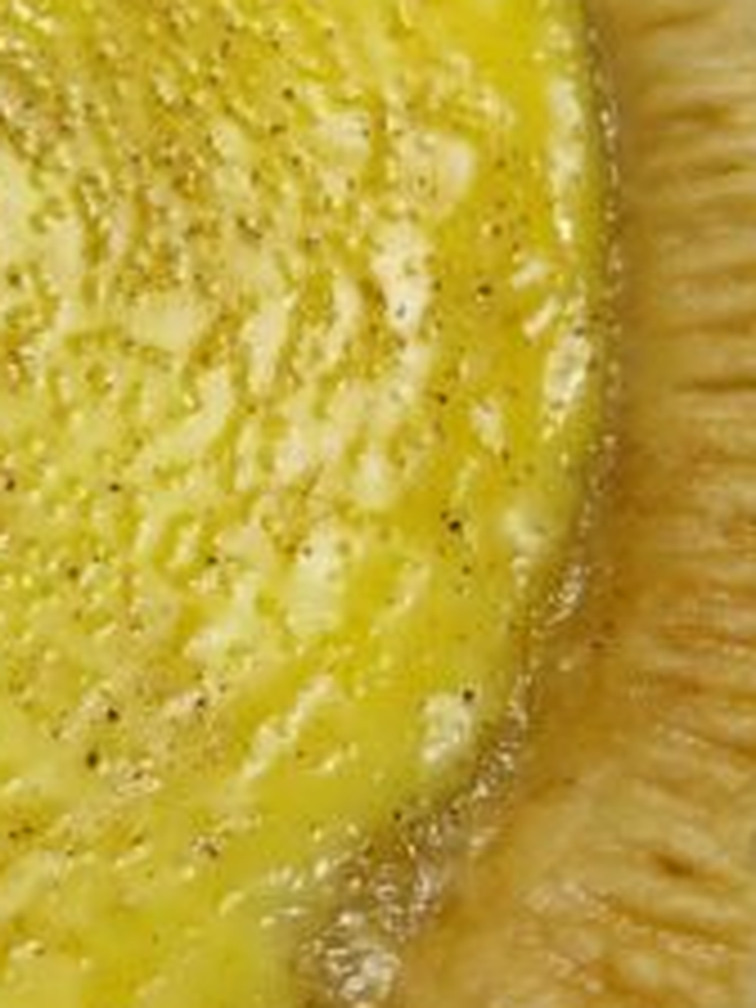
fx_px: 2970
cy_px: 274
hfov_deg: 12.9
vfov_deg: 19.2
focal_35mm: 102
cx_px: -693
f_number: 1.8
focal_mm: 5.56
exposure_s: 1/120
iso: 245
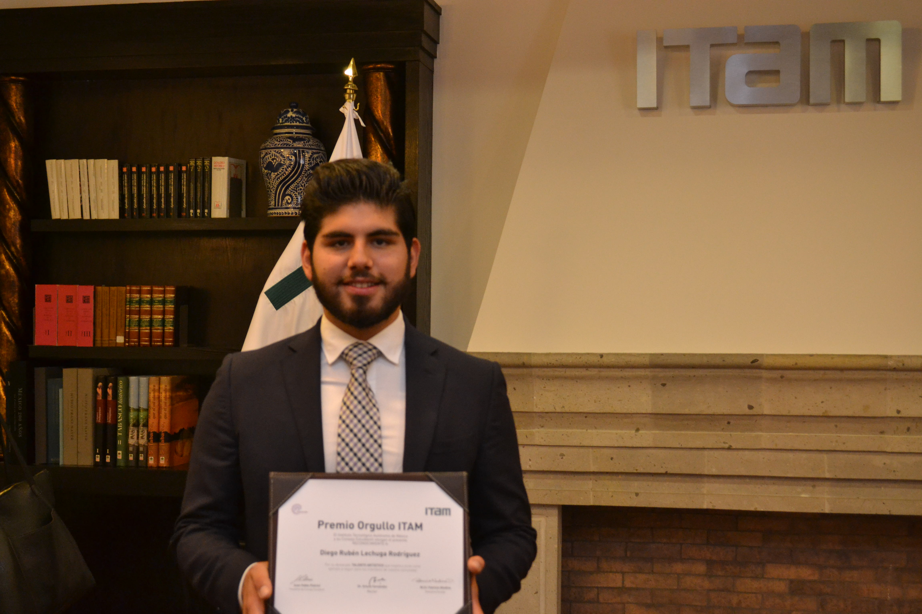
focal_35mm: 52
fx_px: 1344
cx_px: 461
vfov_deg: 25.8
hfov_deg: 37.9
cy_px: 307
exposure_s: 1/50
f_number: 5
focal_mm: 35
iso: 1600
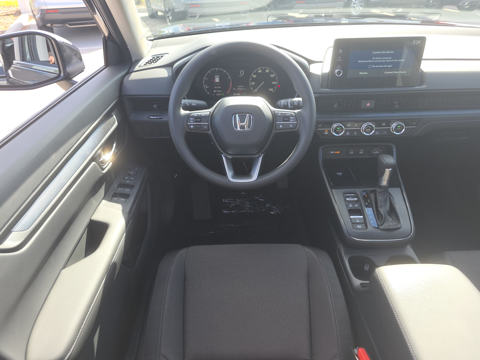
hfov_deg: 73.9
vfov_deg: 58.9
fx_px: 319
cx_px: 240
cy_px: 180
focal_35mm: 23
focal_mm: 6.3
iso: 64
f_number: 1.7
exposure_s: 1/359
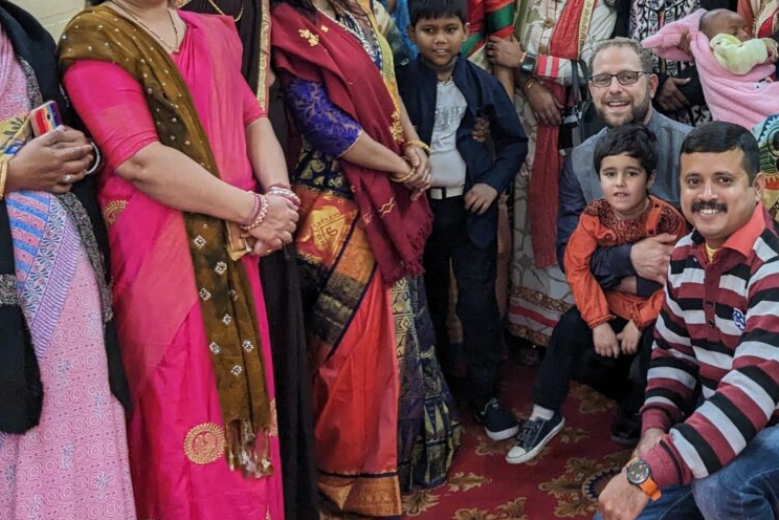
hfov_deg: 33.5
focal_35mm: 58
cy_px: 35
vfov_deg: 22.7
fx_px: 1255
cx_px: 626
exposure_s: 1/99.9
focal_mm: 4.38
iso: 118
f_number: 1.73
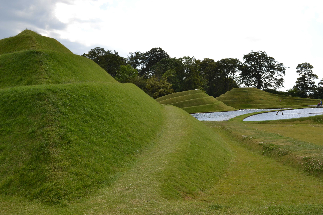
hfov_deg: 53.1
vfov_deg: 36.9
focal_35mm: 36
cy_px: 108
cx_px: 162
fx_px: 323
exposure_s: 1/200
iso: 100
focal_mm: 24
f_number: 10
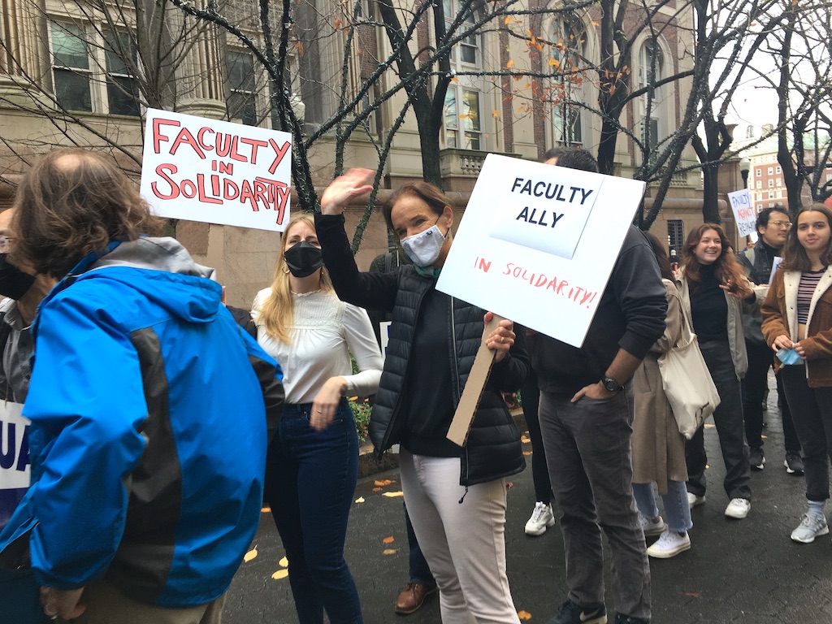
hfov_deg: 61.7
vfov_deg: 48.2
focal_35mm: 29
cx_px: 416
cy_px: 312
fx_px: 697
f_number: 2.2
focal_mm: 4.15
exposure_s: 1/120
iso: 25
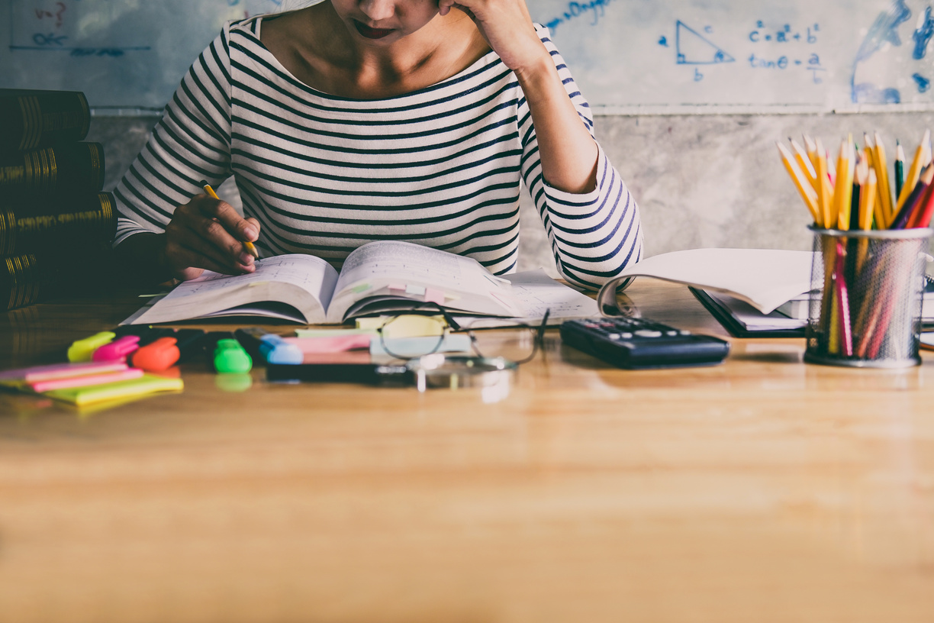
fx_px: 1375
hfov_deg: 37.5
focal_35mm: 53
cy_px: 312
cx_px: 467
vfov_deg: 25.5
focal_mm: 35
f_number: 2.8
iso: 320
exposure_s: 1/80
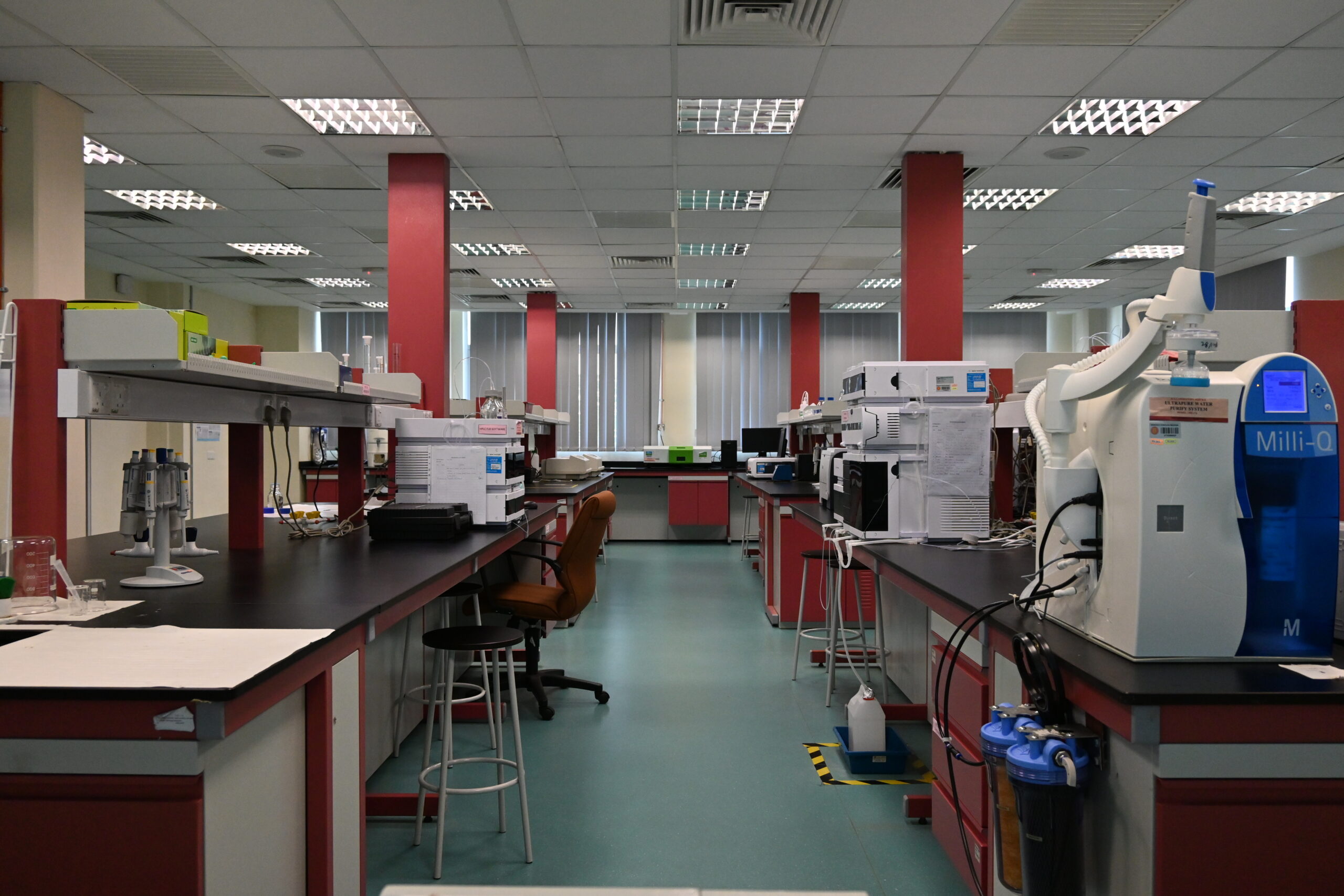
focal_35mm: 29
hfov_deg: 63.2
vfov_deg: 44.6
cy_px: 448
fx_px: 1092
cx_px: 672
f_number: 4.5
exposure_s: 1/250
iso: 1250
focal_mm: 19.5
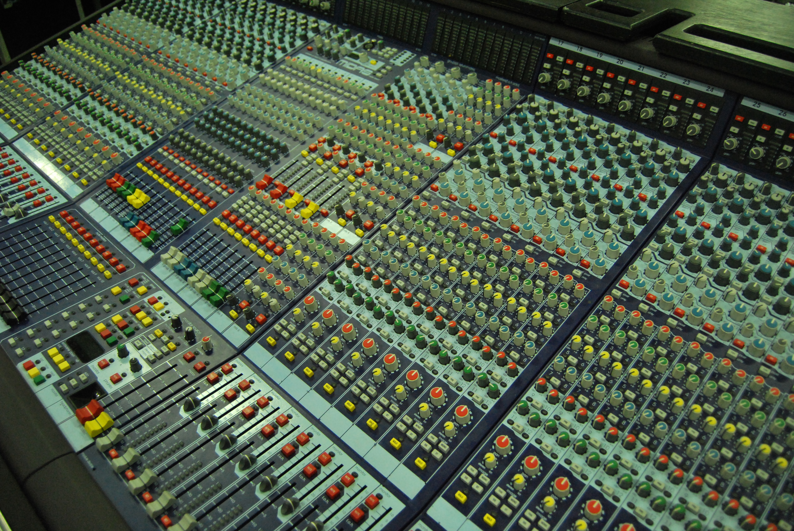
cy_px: 266
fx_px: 596
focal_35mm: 27
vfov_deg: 48.0
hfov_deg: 67.3
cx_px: 397
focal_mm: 18
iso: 1100
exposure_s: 1/30
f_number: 3.5
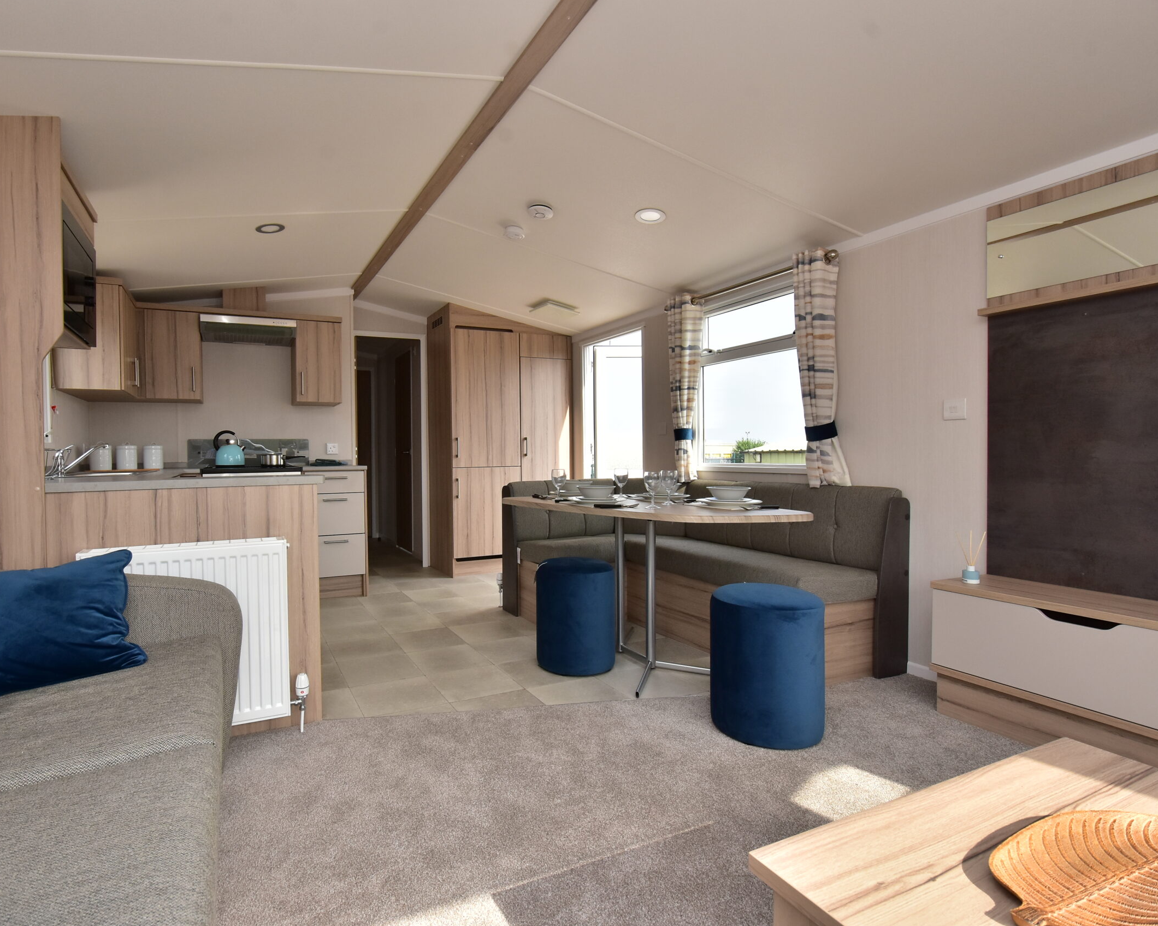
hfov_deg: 89.0
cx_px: 491
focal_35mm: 17
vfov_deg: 77.0
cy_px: 462
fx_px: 583
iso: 400
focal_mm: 10
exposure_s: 1/250
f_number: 9
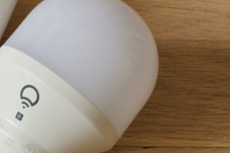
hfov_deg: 12.4
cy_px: 98
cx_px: -21
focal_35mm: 163
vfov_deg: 8.4
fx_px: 1038
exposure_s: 1/40
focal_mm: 35
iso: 1250
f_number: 9
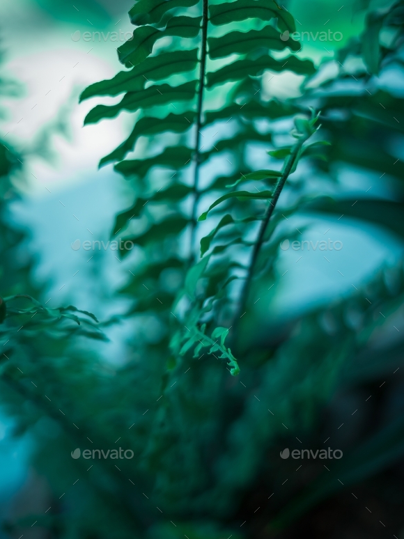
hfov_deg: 26.5
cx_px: 205
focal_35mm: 55
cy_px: 240
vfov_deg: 34.9
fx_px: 856
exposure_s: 1/2500
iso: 640
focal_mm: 50
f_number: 2
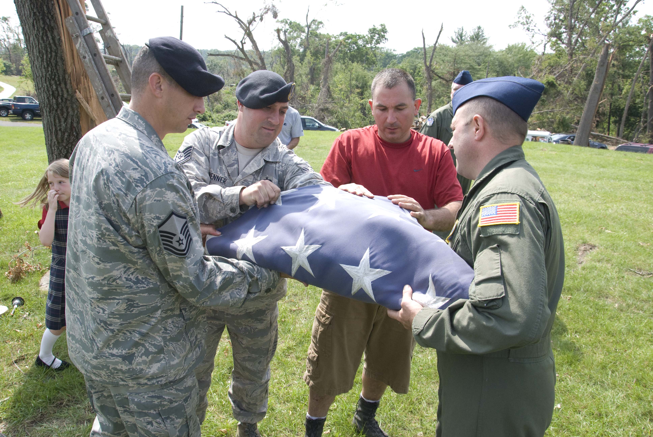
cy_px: 218
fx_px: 490
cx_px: 326
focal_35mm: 27
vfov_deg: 48.0
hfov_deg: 67.3
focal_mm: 18
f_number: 9
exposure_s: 1/320
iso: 400
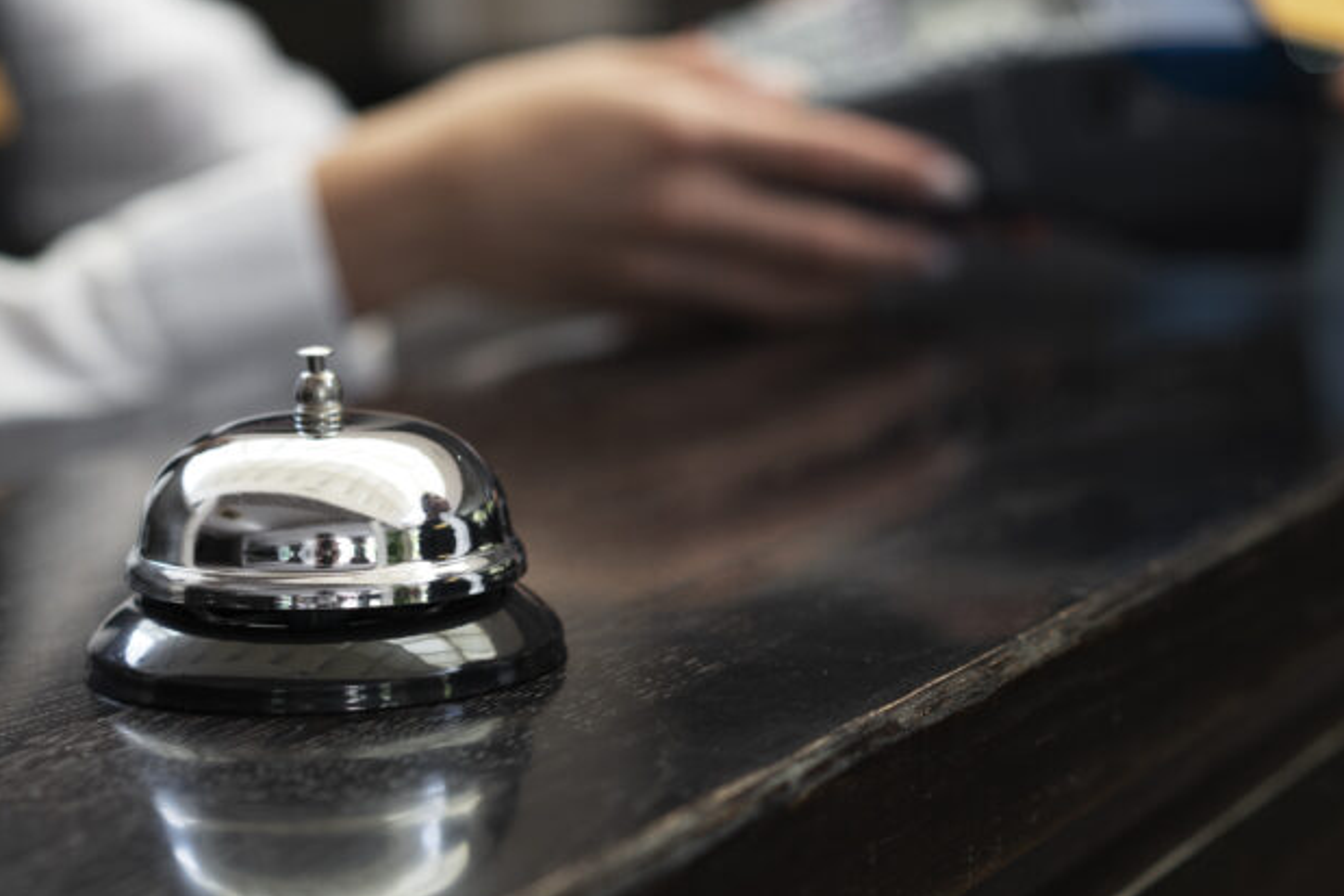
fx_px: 3398
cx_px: 758
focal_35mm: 91
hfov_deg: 22.4
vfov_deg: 15.0
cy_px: 381
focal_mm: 55
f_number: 3.2
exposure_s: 1/125
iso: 400
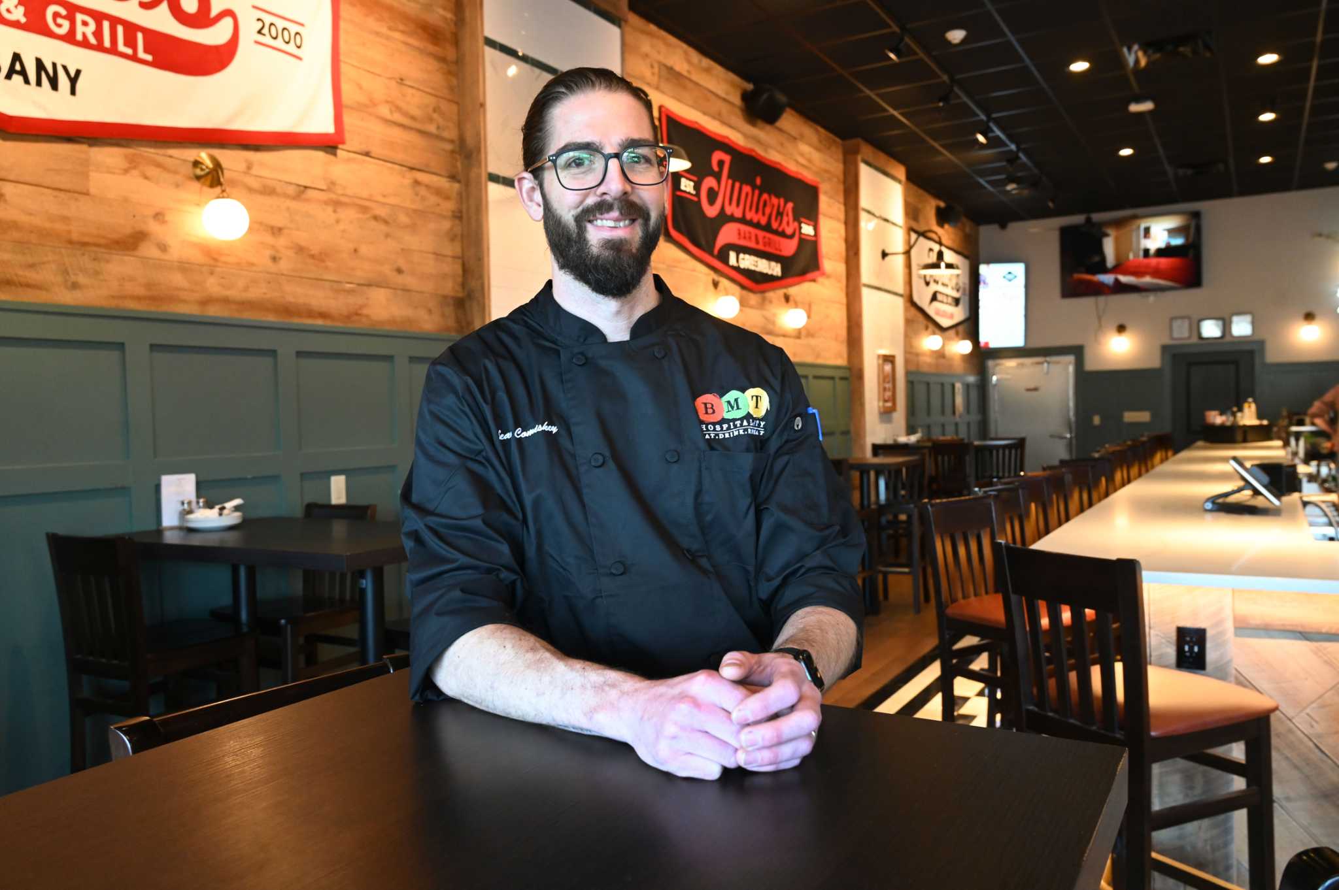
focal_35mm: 28
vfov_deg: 46.3
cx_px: 670
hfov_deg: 65.5
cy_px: 445
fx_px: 1041
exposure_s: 1/100
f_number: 5.6
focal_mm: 28
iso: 3200
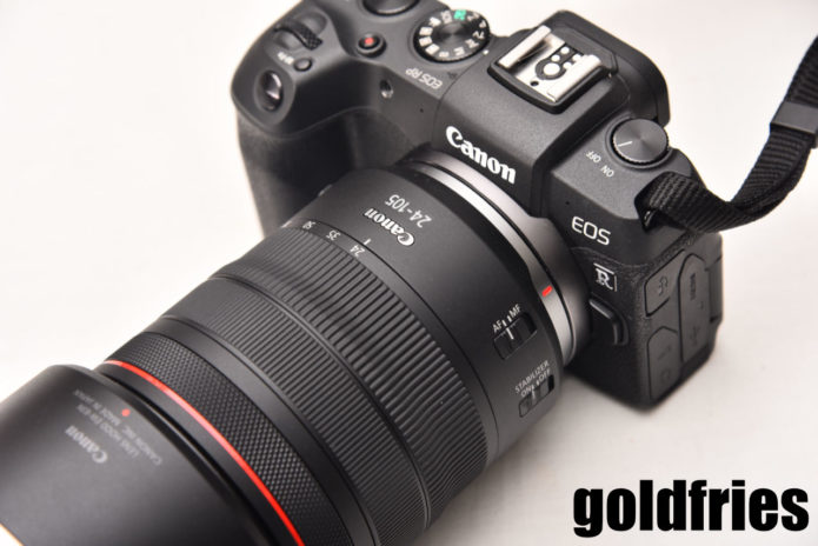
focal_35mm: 112
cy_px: 273
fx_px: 2546
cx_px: 409
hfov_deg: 18.3
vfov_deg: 12.2
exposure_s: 1/200
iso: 400
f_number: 8
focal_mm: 112
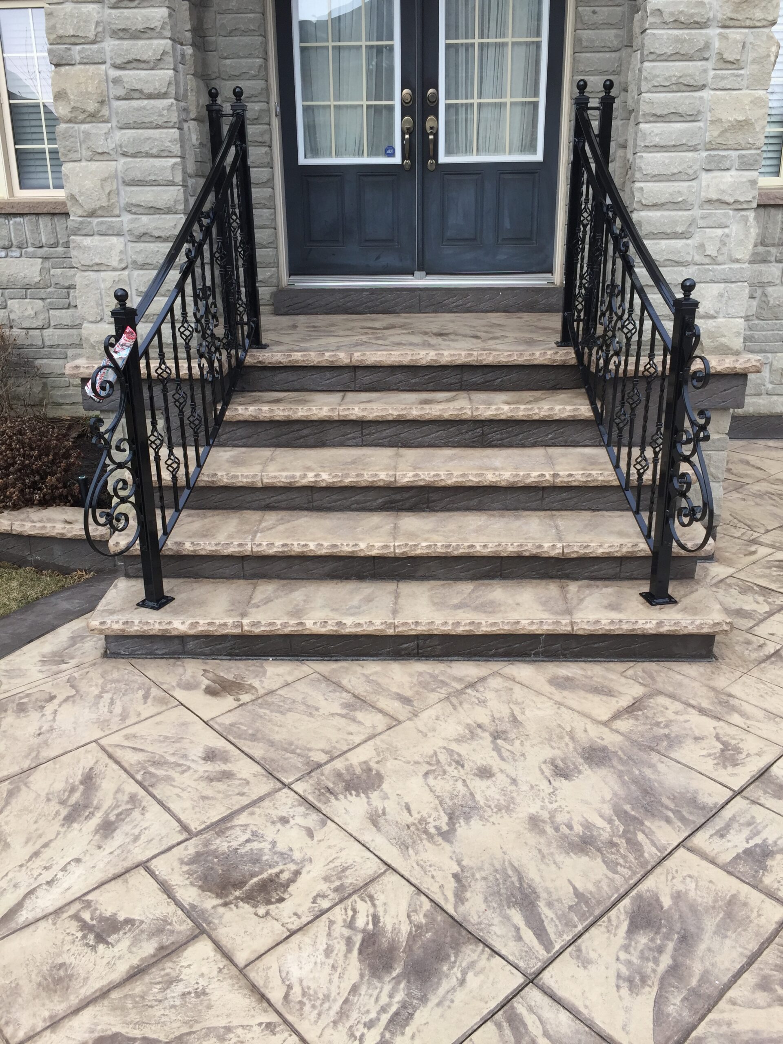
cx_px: 392
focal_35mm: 29
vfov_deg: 61.7
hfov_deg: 48.2
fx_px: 875
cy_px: 522
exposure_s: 1/311
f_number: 2.2
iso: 32
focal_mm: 4.15
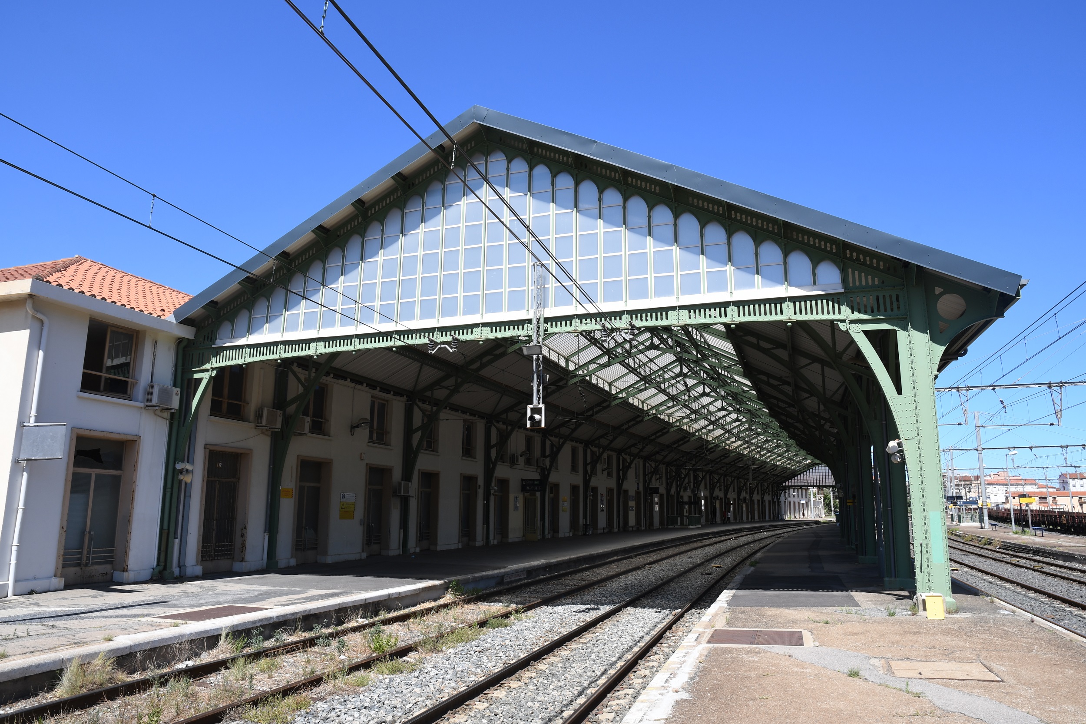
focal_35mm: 24
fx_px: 724
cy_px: 362
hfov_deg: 73.8
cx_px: 543
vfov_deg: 53.1
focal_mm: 16
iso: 125
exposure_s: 1/160
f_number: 10
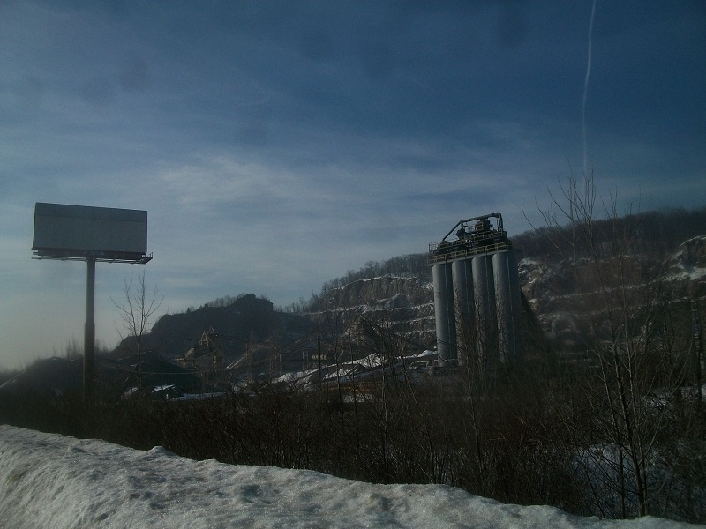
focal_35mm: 32
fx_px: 653
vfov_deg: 44.2
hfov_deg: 56.8
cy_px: 264
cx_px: 353
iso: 80
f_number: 5.5
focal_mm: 5.7
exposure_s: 1/1250
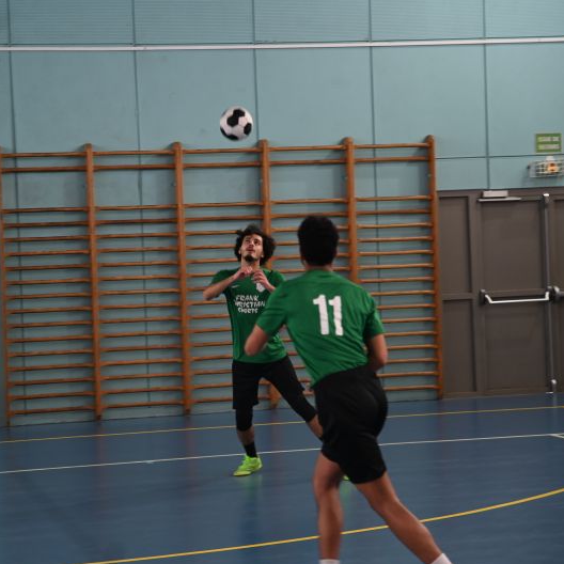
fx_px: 1659
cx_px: 186
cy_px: 282
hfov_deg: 19.2
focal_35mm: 90
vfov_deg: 19.3
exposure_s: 1/125
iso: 400
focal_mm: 70
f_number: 2.8
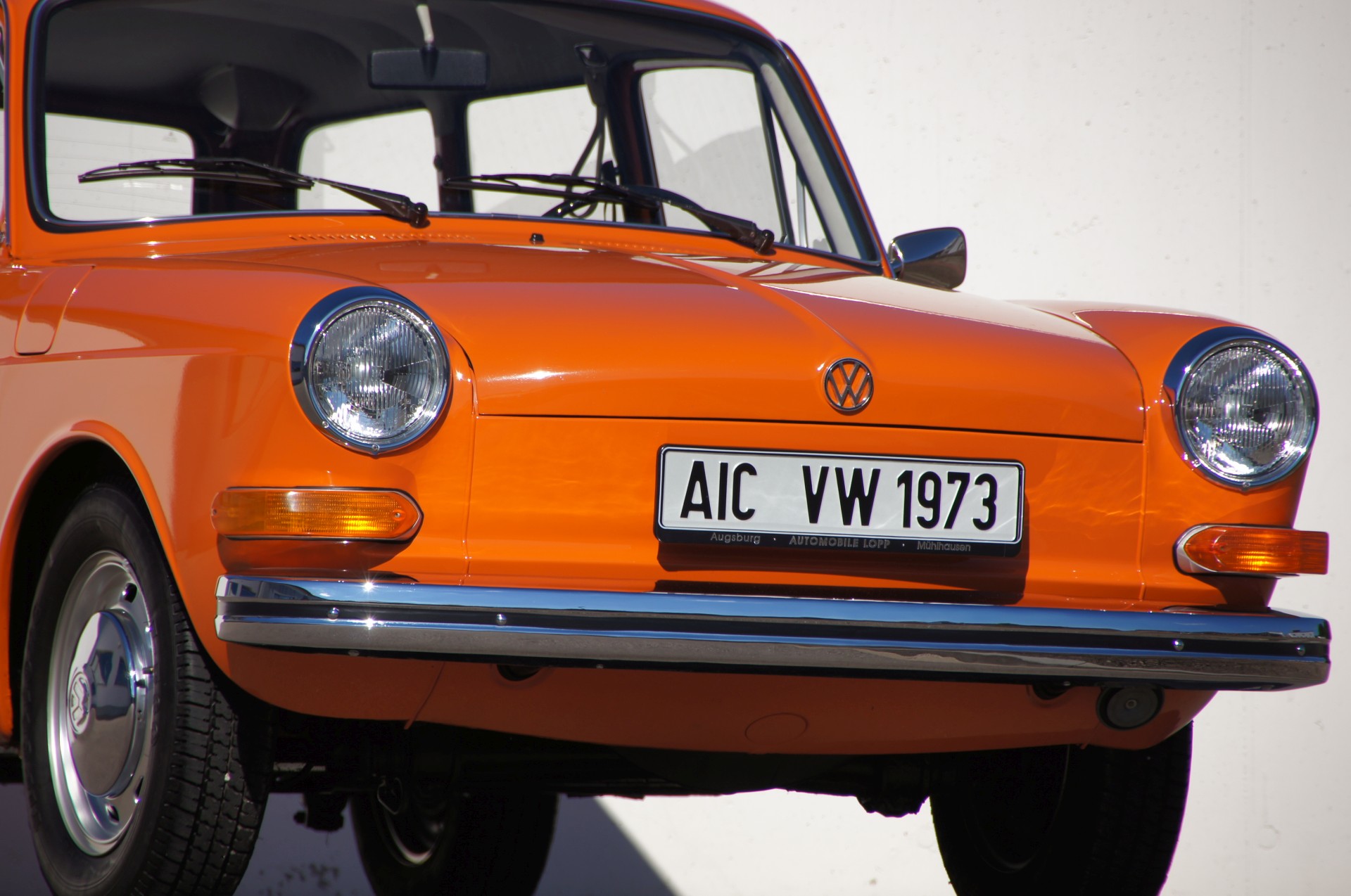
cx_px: 676
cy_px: 448
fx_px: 14052
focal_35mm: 375
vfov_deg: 3.7
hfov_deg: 5.5
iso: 100
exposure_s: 1/500
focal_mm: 250
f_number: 7.1
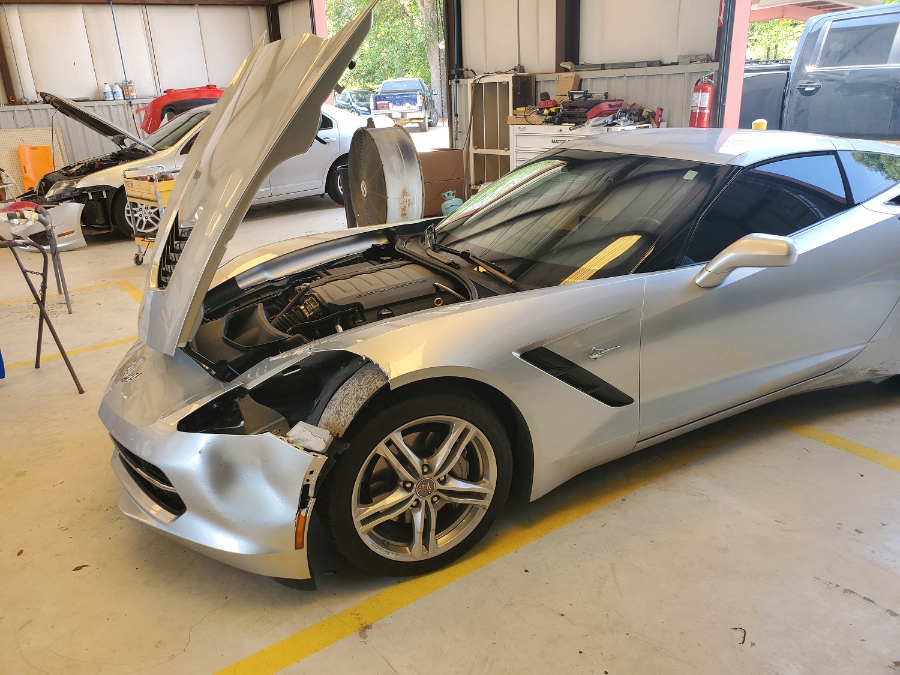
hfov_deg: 67.3
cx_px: 450
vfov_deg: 53.1
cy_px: 338
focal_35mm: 26
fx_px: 676
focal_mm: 4.3
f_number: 2.4
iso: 80
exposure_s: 1/120
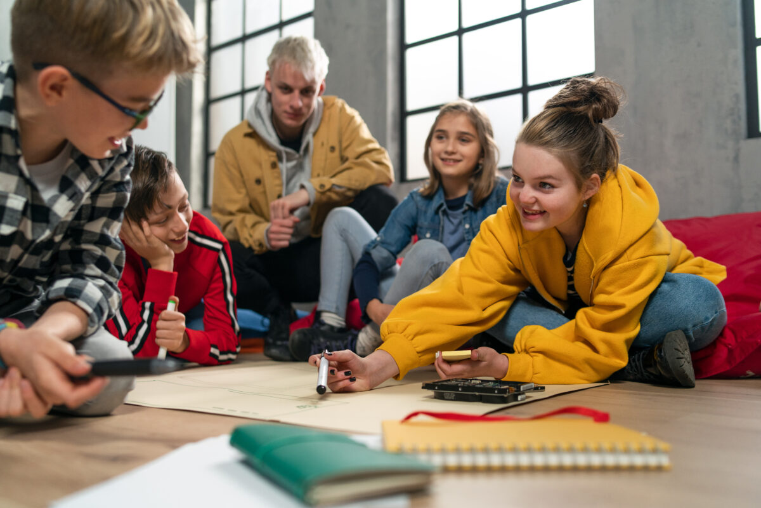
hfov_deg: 54.4
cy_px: 254
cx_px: 380
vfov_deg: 37.9
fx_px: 740
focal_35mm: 35
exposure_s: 1/250
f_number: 2.5
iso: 800
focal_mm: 35
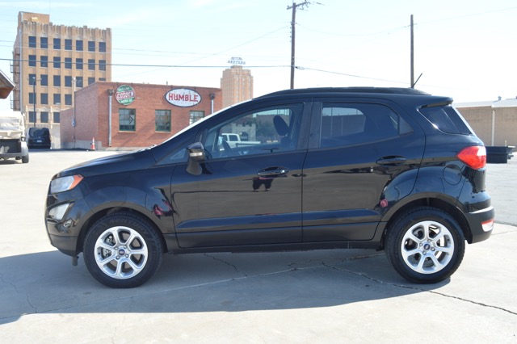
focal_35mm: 36
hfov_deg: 53.2
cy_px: 172
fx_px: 517
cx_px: 258
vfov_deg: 36.8
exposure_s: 1/160
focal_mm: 24
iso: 100
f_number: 6.3
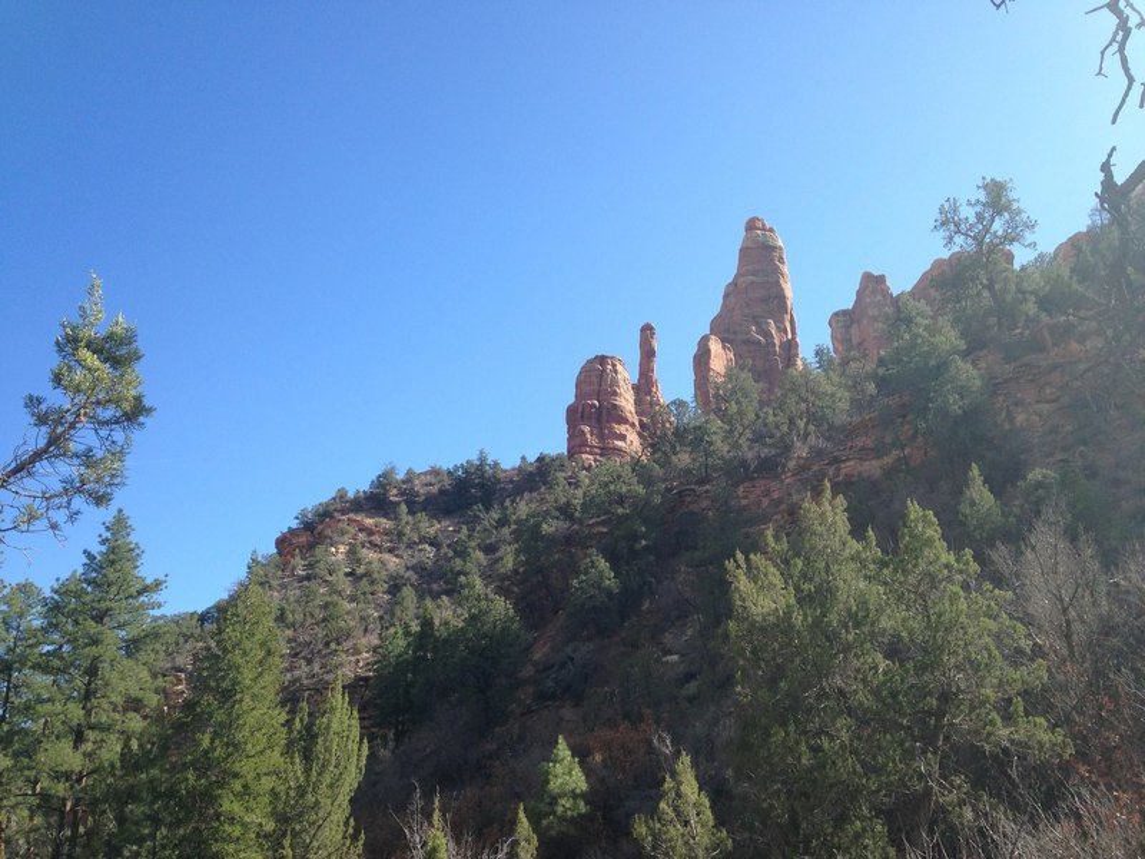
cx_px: 572
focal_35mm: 33
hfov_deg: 55.4
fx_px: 1092
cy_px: 430
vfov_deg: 42.9
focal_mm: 4.12
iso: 50
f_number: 2.4
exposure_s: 1/695
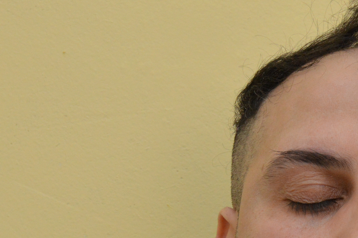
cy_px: 297
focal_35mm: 158
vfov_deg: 8.6
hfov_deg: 12.8
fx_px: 1570
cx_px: 369
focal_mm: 34
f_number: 8
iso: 800
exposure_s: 1/200
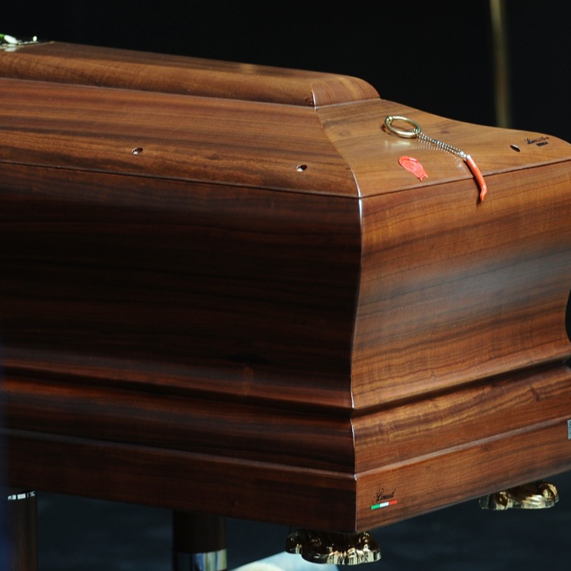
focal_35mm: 154
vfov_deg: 11.3
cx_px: 355
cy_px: 286
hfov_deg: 11.3
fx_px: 2874
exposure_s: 1/125
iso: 500
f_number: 5
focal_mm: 120
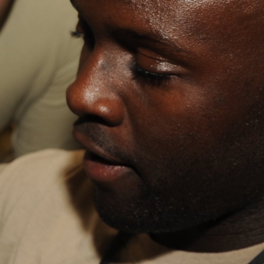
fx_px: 1320
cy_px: 146
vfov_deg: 11.4
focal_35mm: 153
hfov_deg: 10.6
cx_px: -233
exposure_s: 1/60
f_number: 6.3
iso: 200
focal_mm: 38
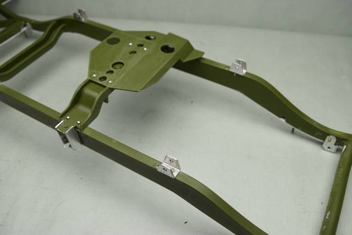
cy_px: 118
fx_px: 337
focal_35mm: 34
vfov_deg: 38.4
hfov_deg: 55.1
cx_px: 176
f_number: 7.1
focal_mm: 23
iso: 400
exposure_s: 1/200
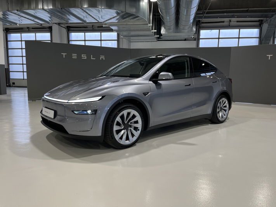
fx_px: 207
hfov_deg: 67.3
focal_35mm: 26
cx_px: 138
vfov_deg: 53.0
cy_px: 104
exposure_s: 1/100
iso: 80
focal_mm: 5.1
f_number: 1.6
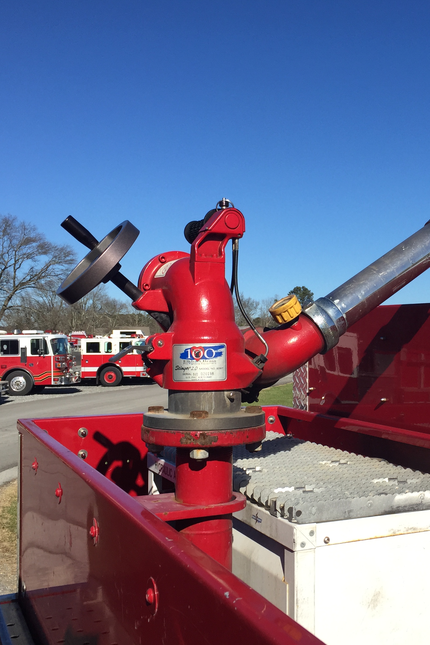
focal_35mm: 41
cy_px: 318
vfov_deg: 47.4
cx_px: 322
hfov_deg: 32.0
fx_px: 734
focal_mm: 4.15
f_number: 2.2
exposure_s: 1/2475
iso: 32
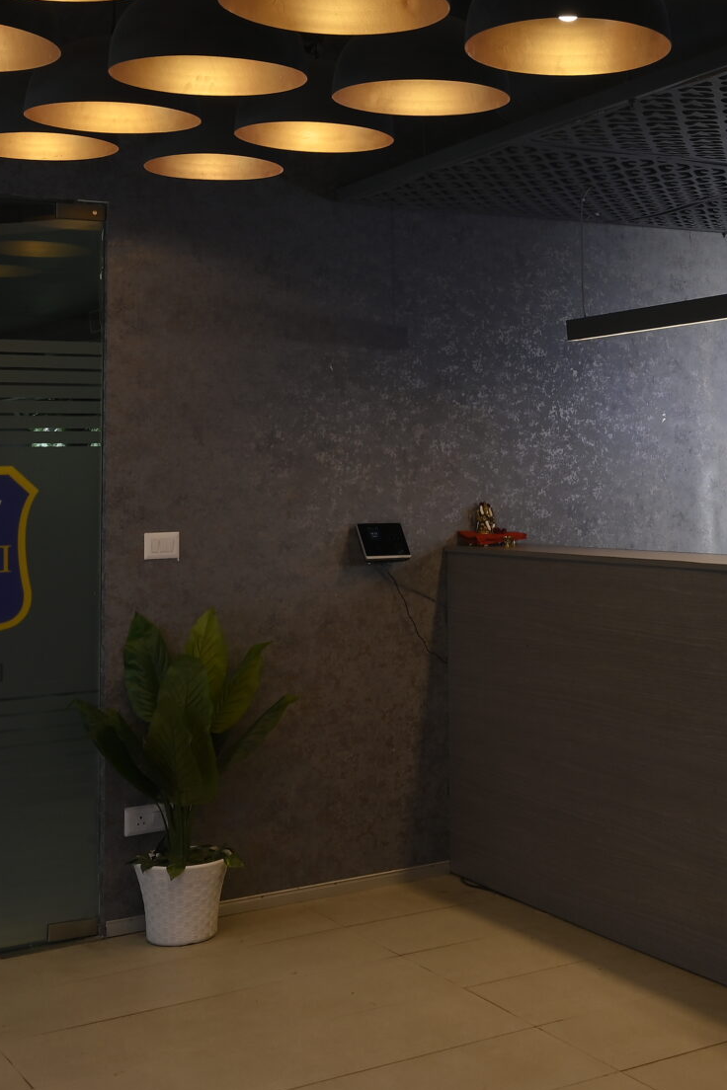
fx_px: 1580
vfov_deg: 37.5
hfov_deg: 25.2
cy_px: 332
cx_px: 634
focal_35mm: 52
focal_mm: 22.5
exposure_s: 1/8
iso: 160
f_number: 7.1
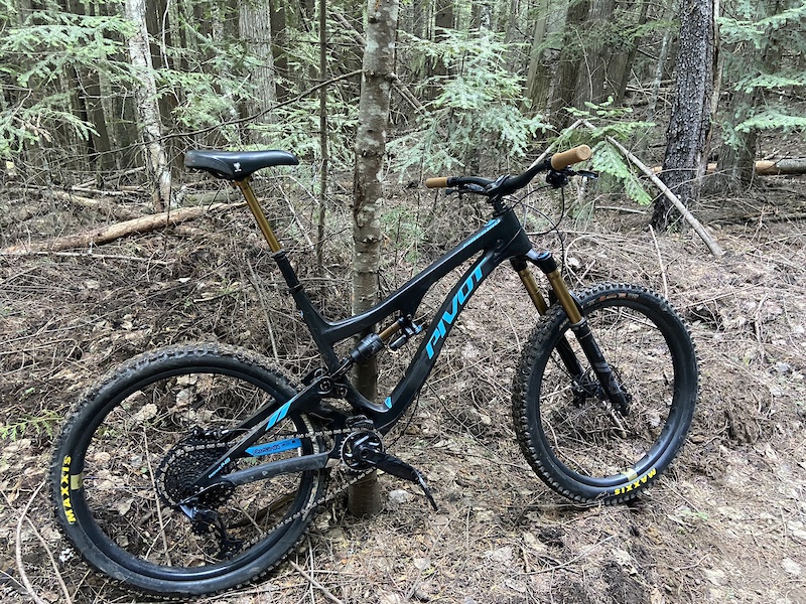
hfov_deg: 67.3
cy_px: 302
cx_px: 403
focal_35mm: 26
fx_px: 605
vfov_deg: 53.1
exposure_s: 1/34
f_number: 1.8
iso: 640
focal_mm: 4.25
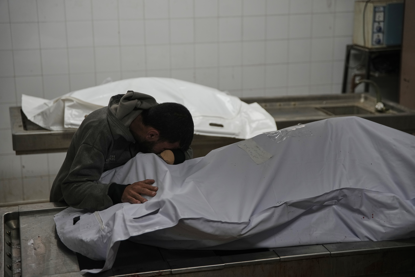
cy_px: 138
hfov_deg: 38.2
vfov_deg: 26.0
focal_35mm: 52
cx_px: 208
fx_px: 599
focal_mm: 52
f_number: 2.8
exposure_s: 1/500
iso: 800
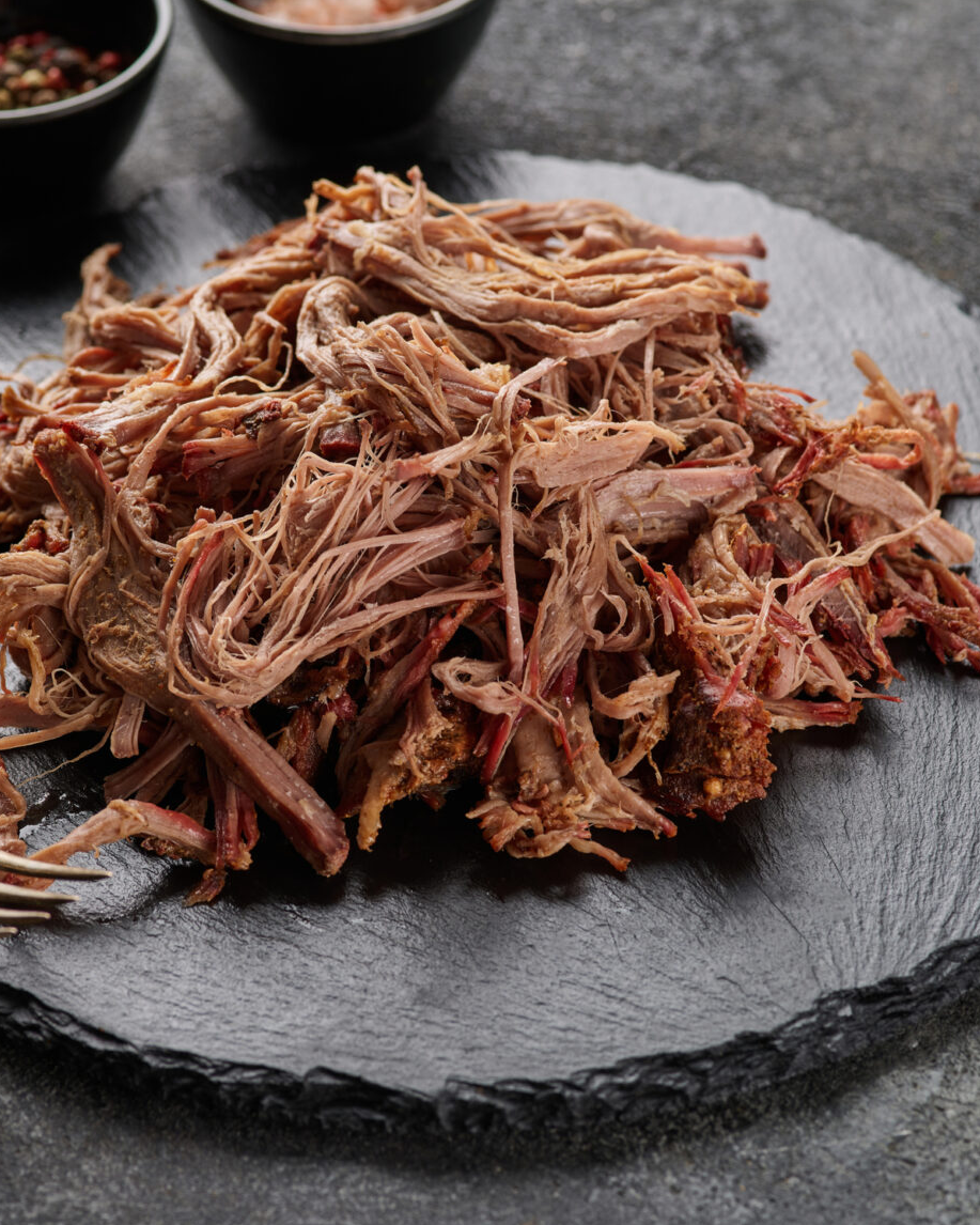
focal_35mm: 123
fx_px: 4459
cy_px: 612
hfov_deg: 12.5
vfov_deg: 15.6
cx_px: 395
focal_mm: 120
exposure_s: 1/100
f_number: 10
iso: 100
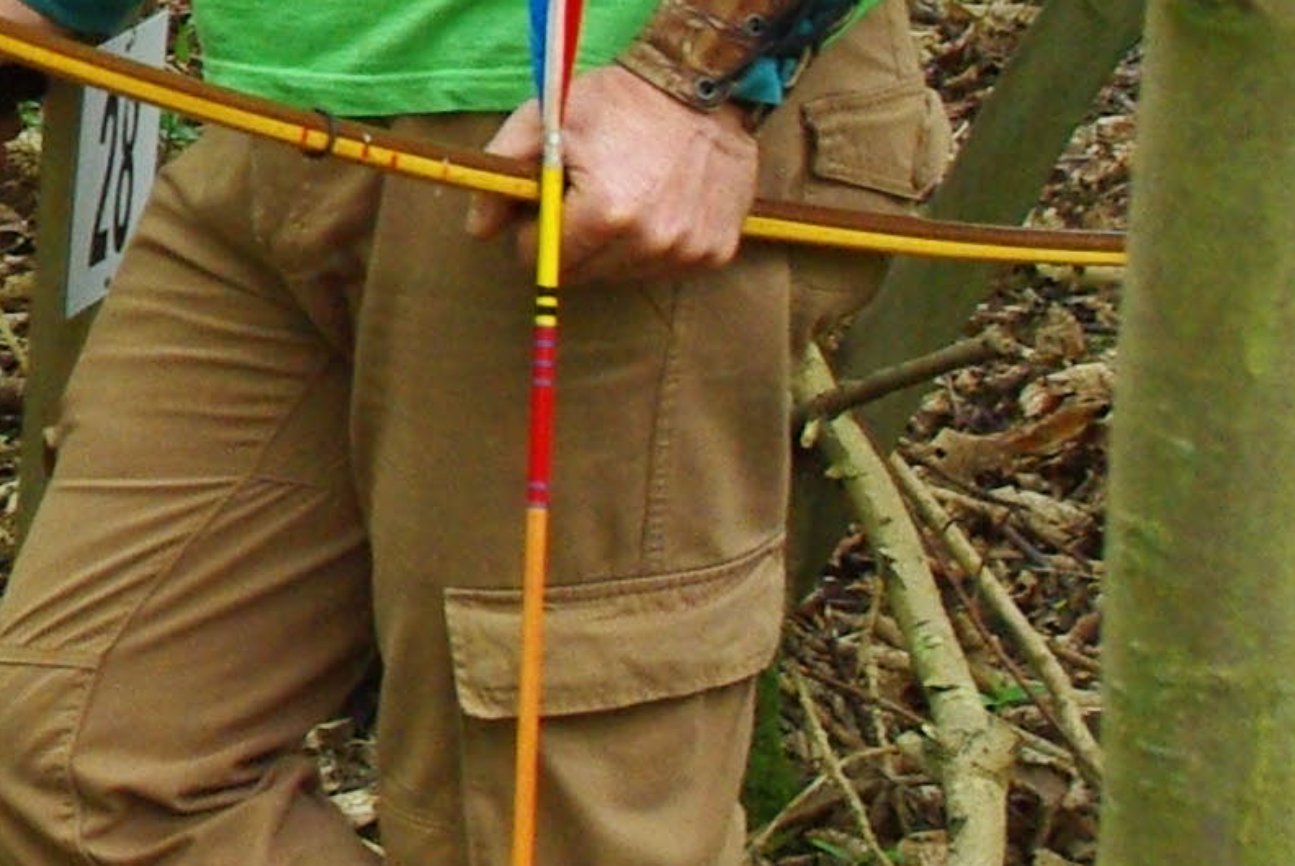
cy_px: -683
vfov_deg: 6.0
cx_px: -1398
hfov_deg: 8.6
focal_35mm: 225
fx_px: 8103
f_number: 5.6
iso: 800
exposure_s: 1/30
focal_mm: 30.63
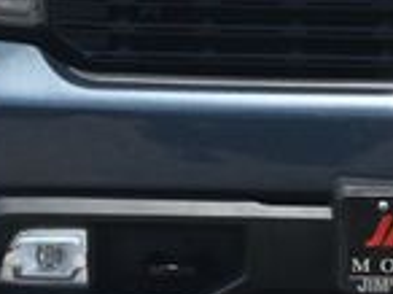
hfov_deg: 5.7
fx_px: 3957
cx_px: 436
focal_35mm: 349
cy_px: -40
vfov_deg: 4.2
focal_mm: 55
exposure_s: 1/100
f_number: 5.6
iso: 110
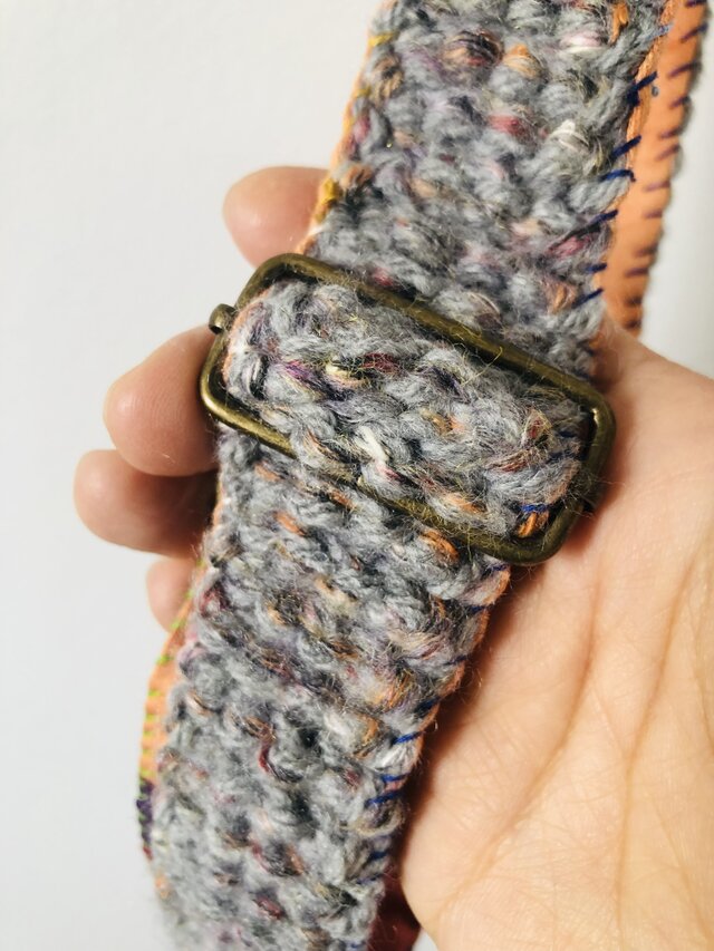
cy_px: 476
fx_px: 770
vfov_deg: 63.4
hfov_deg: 49.8
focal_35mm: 28
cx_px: 357
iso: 125
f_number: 1.8
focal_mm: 3.99
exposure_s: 1/120
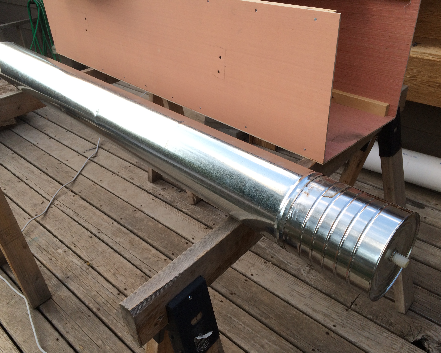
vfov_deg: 47.1
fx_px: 405
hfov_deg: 57.1
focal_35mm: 31
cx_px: 207
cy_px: 175
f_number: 2.2
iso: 32
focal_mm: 4.15
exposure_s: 1/120
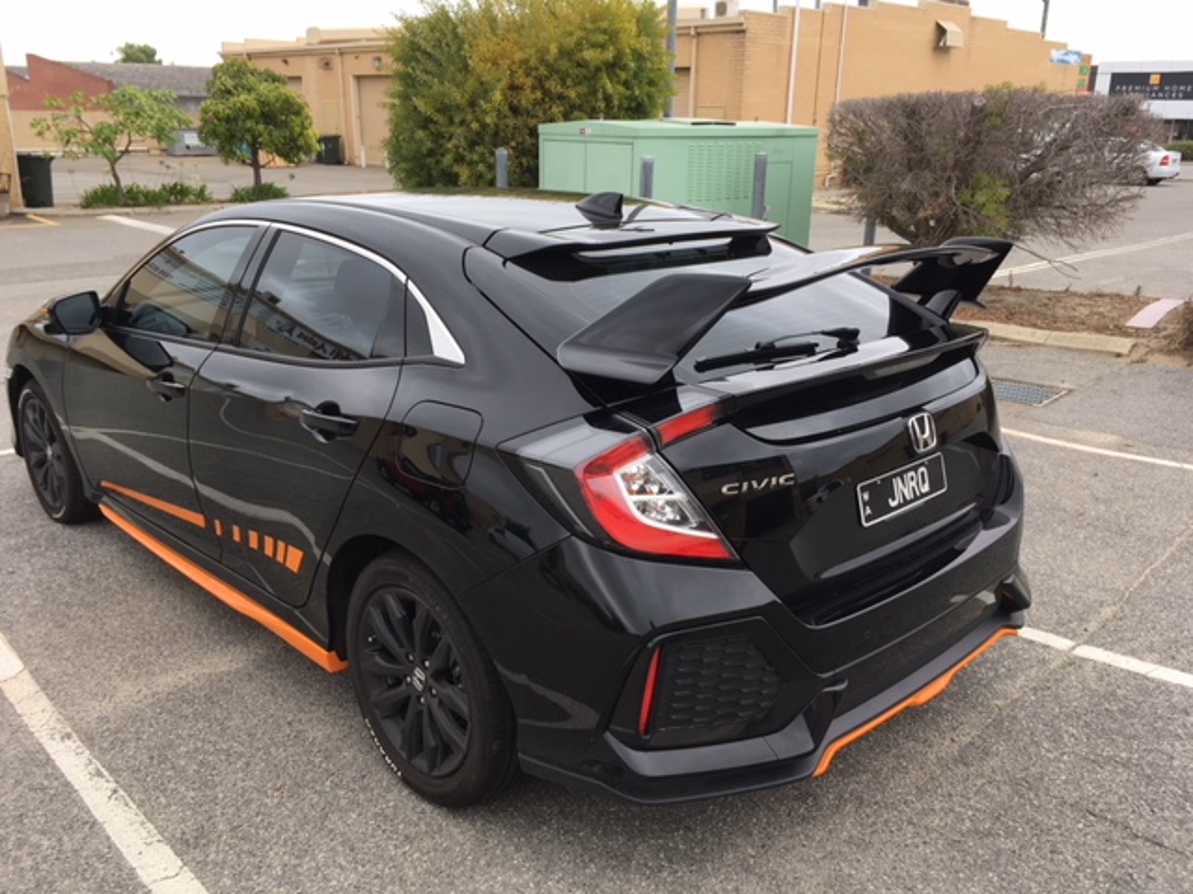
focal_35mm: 29
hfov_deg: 61.7
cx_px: 596
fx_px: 999
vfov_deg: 48.2
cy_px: 447
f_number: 2.2
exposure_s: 1/346
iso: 25
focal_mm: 4.15
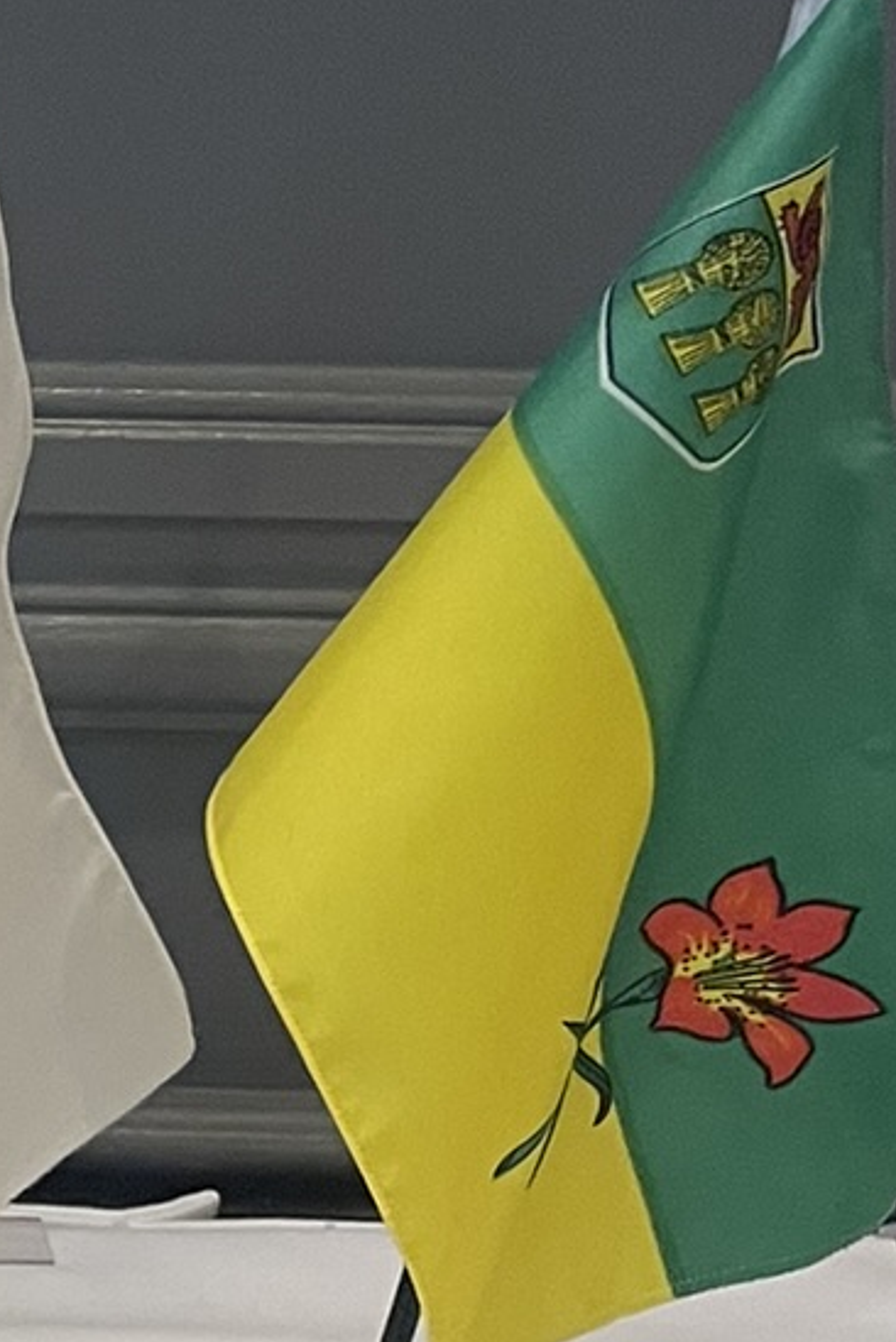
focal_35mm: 101
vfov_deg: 18.9
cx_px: -972
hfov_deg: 11.9
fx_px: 3766
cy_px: 1697
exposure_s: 1/60
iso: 200
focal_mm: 4.2
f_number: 1.6
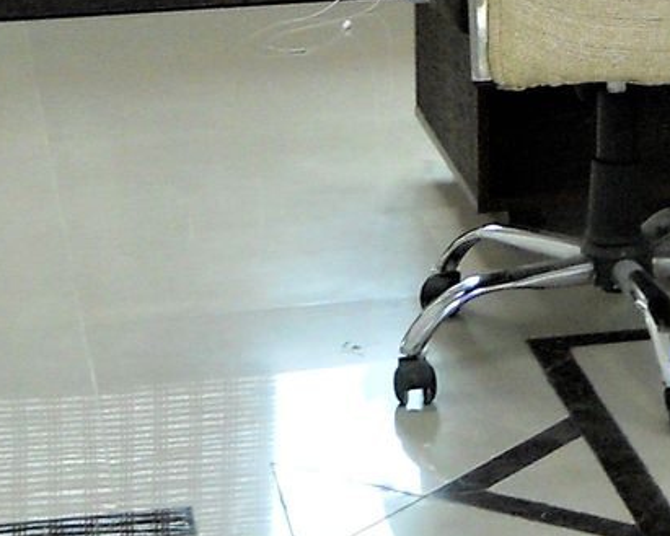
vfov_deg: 9.3
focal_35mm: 159
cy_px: -381
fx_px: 3154
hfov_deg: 12.0
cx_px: 685
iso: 160
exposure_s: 1/30
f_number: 3.1
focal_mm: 6.72
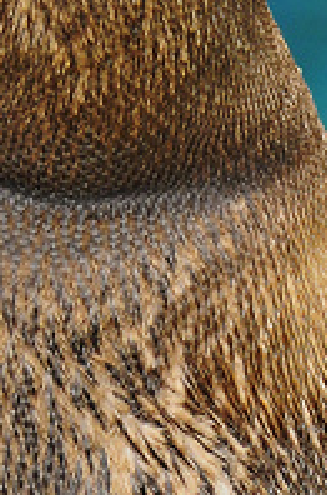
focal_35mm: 1968
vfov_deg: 1.1
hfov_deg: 0.7
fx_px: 26954
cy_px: 720
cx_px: 195
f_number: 5.3
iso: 400
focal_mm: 240
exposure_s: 1/500
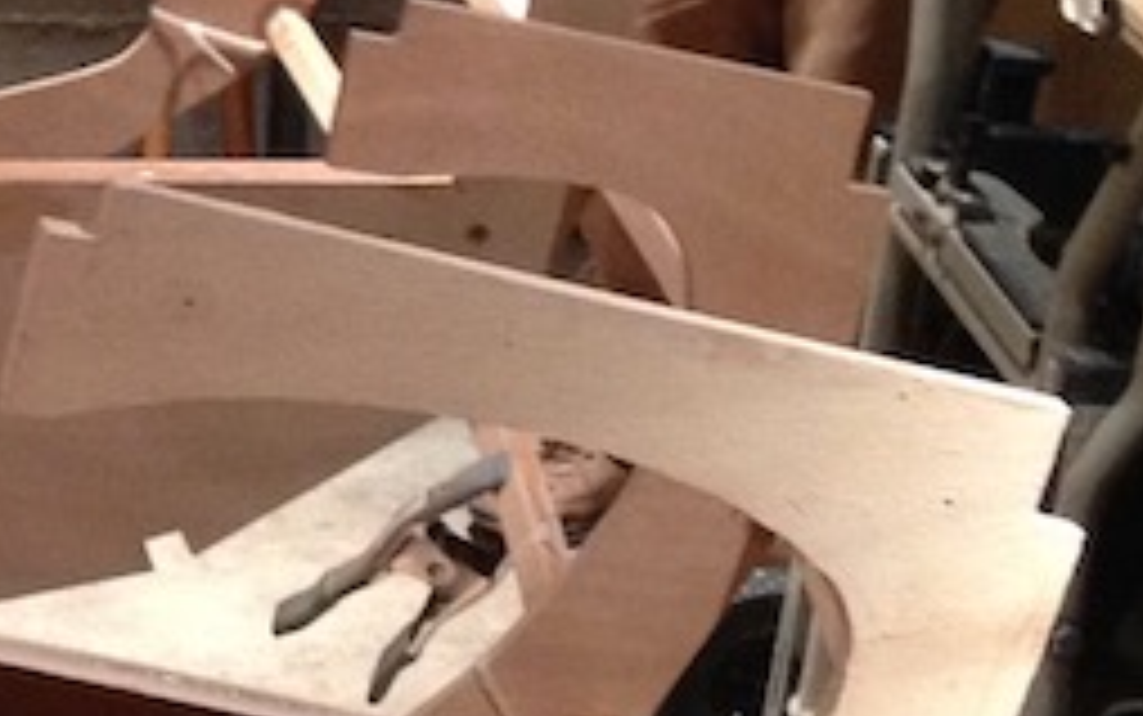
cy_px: 90
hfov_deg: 10.7
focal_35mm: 187
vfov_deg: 7.0
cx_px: -765
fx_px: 5828
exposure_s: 1/20
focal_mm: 4.28
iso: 200
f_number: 2.4
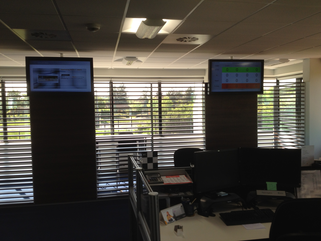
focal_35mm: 35
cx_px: 160
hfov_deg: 52.6
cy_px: 120
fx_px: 325
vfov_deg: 40.7
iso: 80
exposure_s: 1/120
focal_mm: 4.28
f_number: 2.4
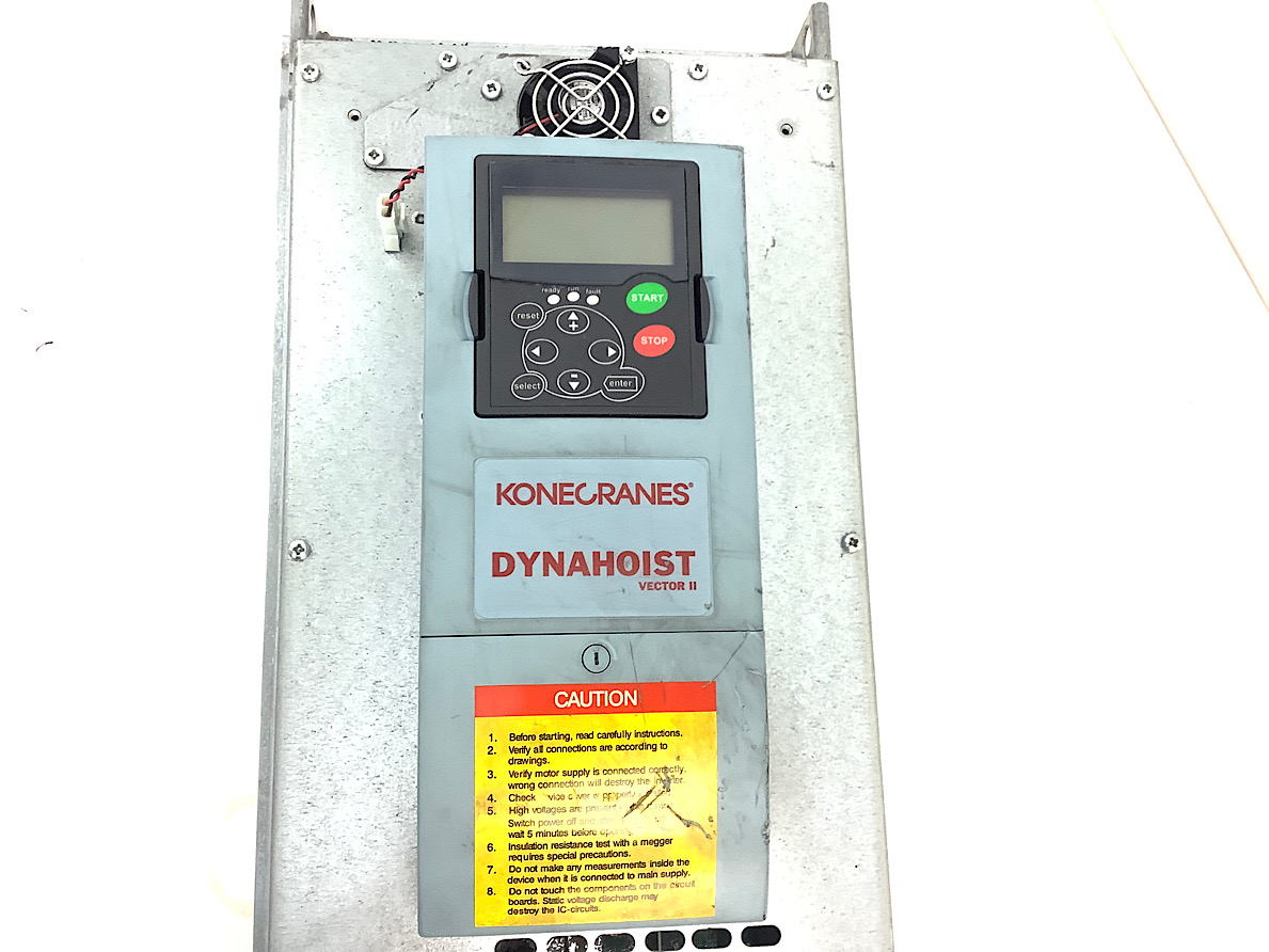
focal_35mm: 31
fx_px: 1137
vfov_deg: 45.4
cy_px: 476
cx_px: 634
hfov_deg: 58.3
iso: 125
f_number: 2.4
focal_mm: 3.3
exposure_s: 1/50
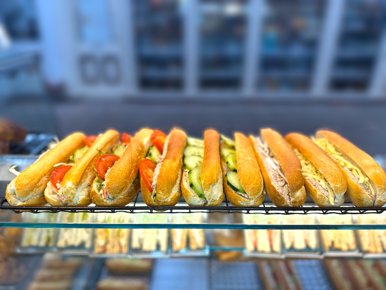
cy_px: 145
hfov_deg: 71.6
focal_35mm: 24
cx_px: 193
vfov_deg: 56.8
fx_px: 268
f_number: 1.78
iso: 50
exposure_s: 1/112
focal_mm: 6.86
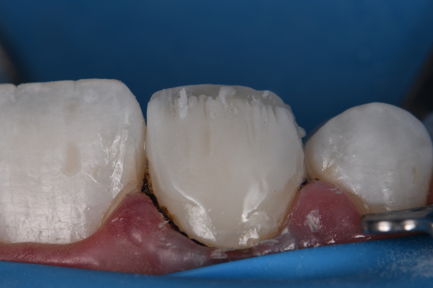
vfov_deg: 8.7
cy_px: 144
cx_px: 216
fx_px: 1887
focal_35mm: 157
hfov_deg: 13.1
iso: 200
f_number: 32
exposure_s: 1/160
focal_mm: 105
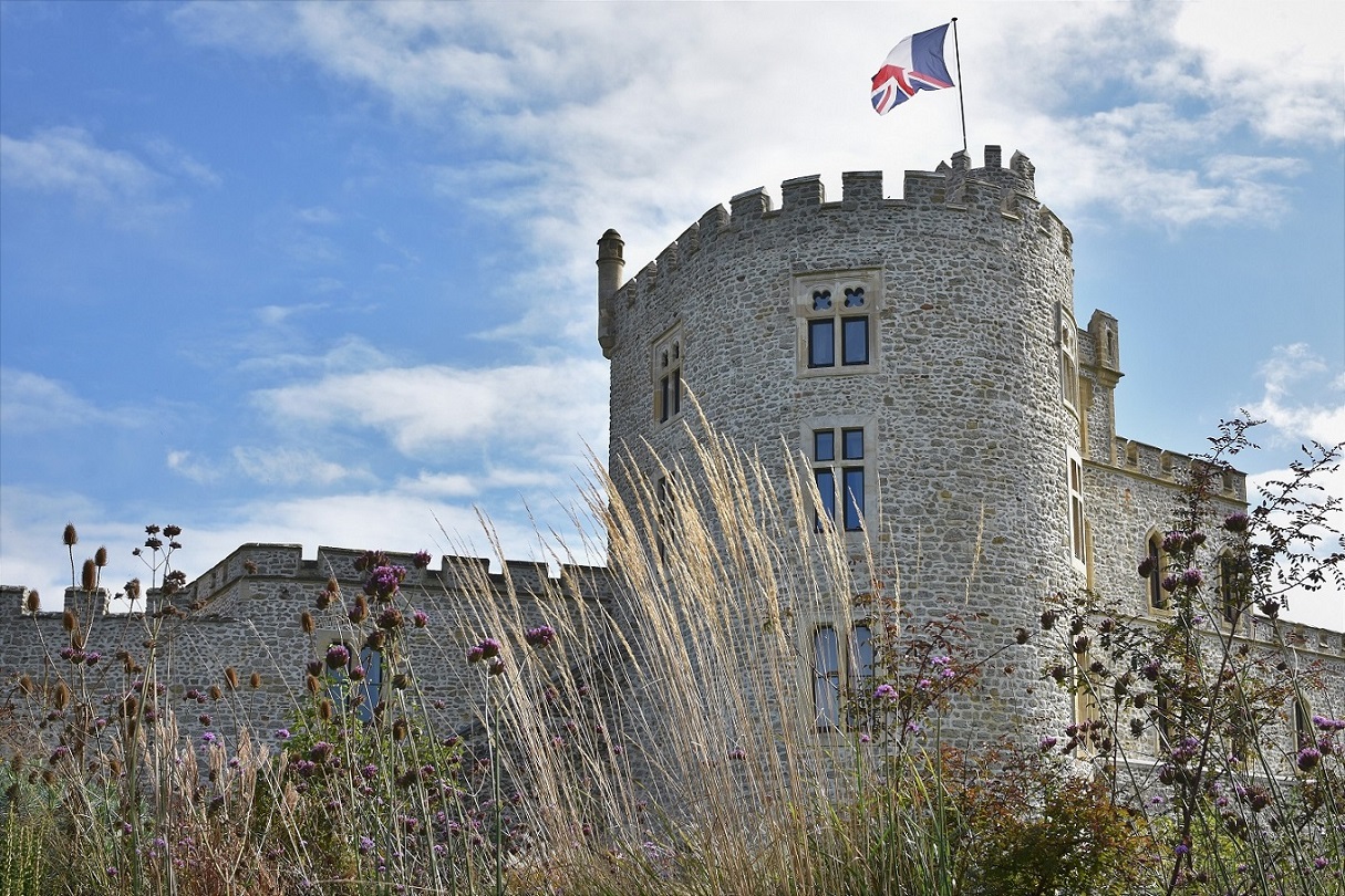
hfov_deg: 37.9
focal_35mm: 52
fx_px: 1961
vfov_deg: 25.8
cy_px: 448
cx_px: 672
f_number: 7.1
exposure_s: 1/200
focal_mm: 35
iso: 100
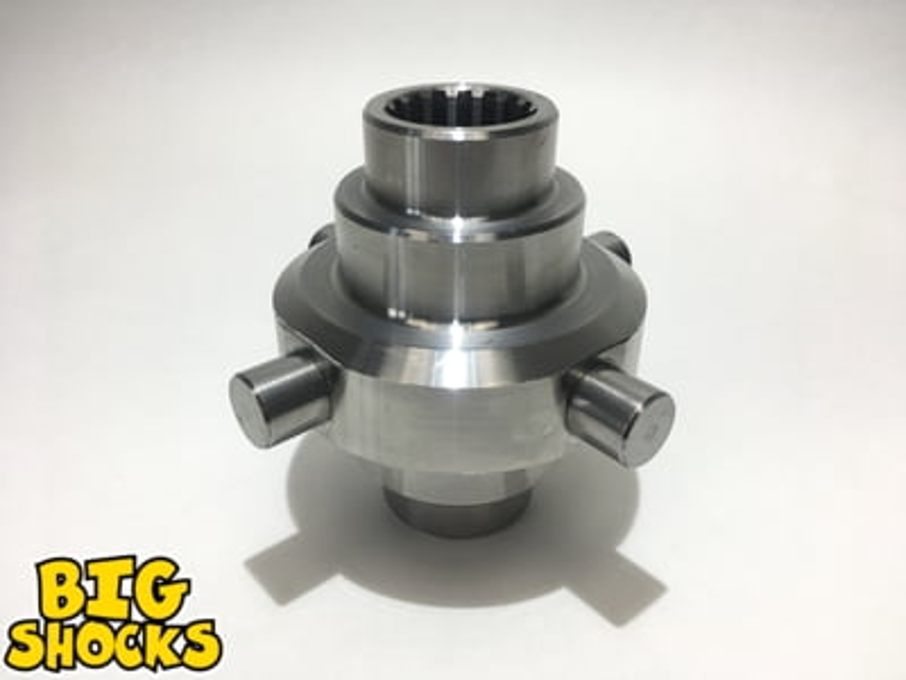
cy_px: 340
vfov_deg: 48.2
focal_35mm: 29
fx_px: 759
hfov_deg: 61.7
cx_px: 453
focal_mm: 4.15
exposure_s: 1/120
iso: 32
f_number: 2.2
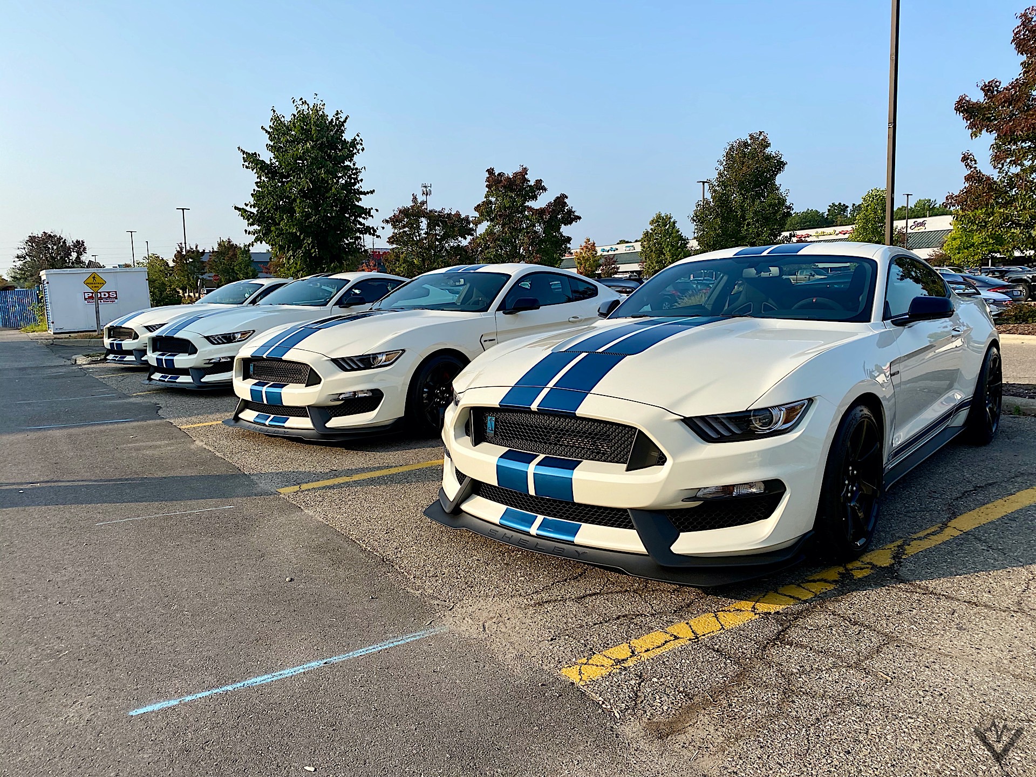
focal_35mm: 26
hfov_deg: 67.3
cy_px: 388
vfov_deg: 53.1
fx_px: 778
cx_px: 518
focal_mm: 4.25
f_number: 1.8
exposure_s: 1/1927
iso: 32
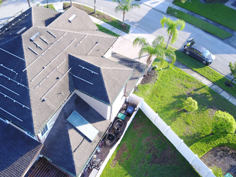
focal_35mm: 34
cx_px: 95
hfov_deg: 53.6
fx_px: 232
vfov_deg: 41.6
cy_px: 71
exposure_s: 1/187
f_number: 2.2
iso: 100
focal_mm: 4.73
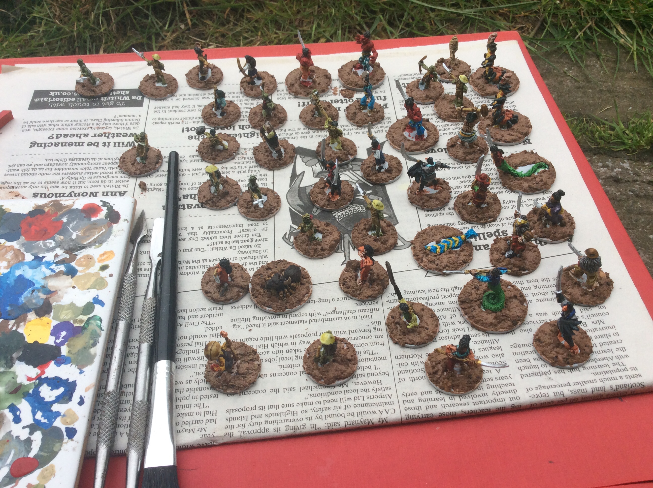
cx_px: 326
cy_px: 244
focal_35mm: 32
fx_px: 603
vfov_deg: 44.1
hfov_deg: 56.9
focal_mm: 3.3
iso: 32
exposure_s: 1/236
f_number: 2.4
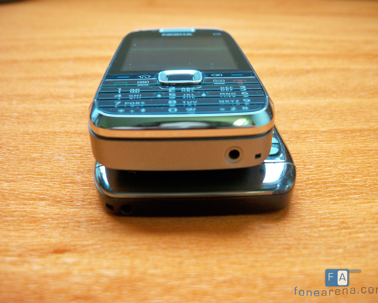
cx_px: 190
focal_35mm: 39
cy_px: 151
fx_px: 436
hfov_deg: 46.8
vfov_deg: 38.2
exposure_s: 1/30
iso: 125
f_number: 3.1
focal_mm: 7.9
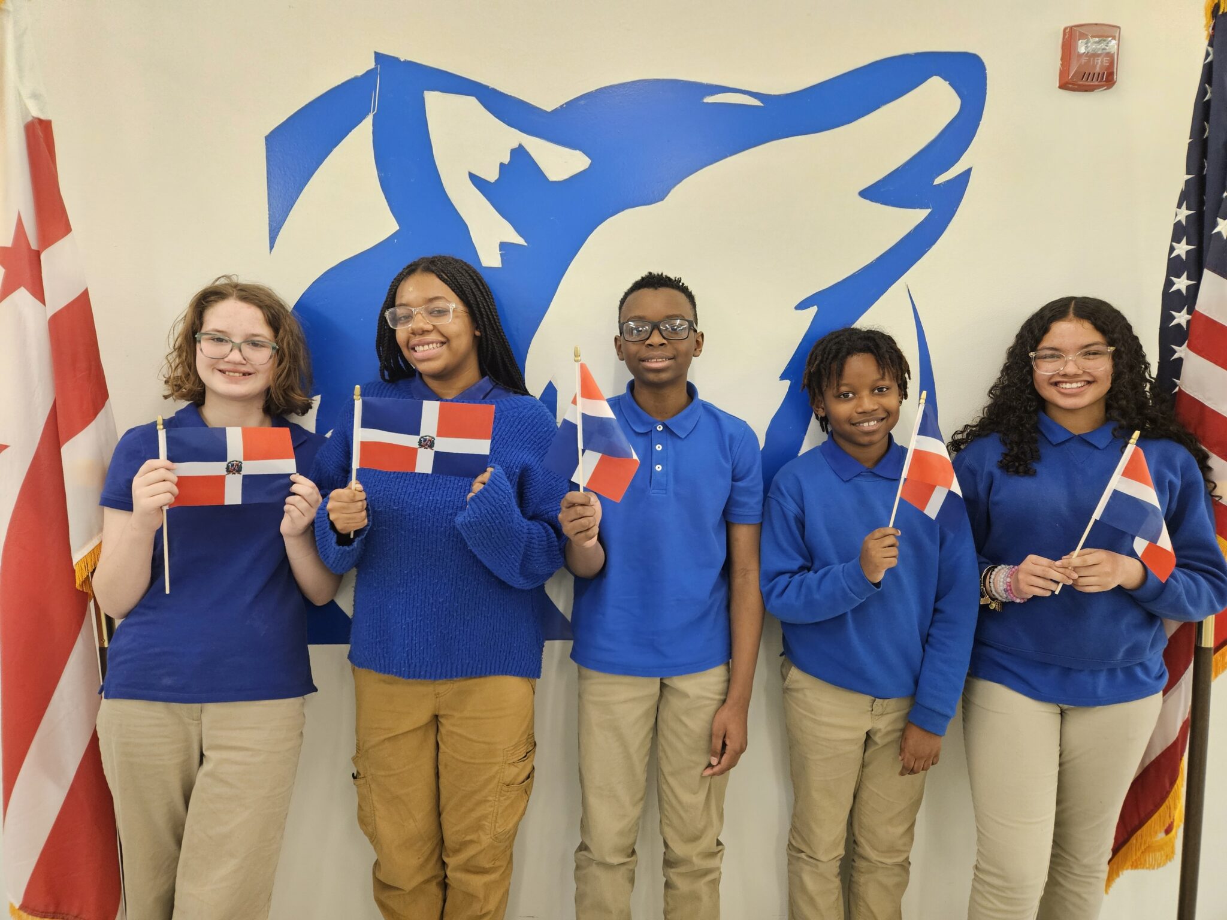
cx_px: 614
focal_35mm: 23
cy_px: 460
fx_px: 815
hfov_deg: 73.9
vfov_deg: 58.9
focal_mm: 5.4
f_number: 1.8
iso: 500
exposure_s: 1/120
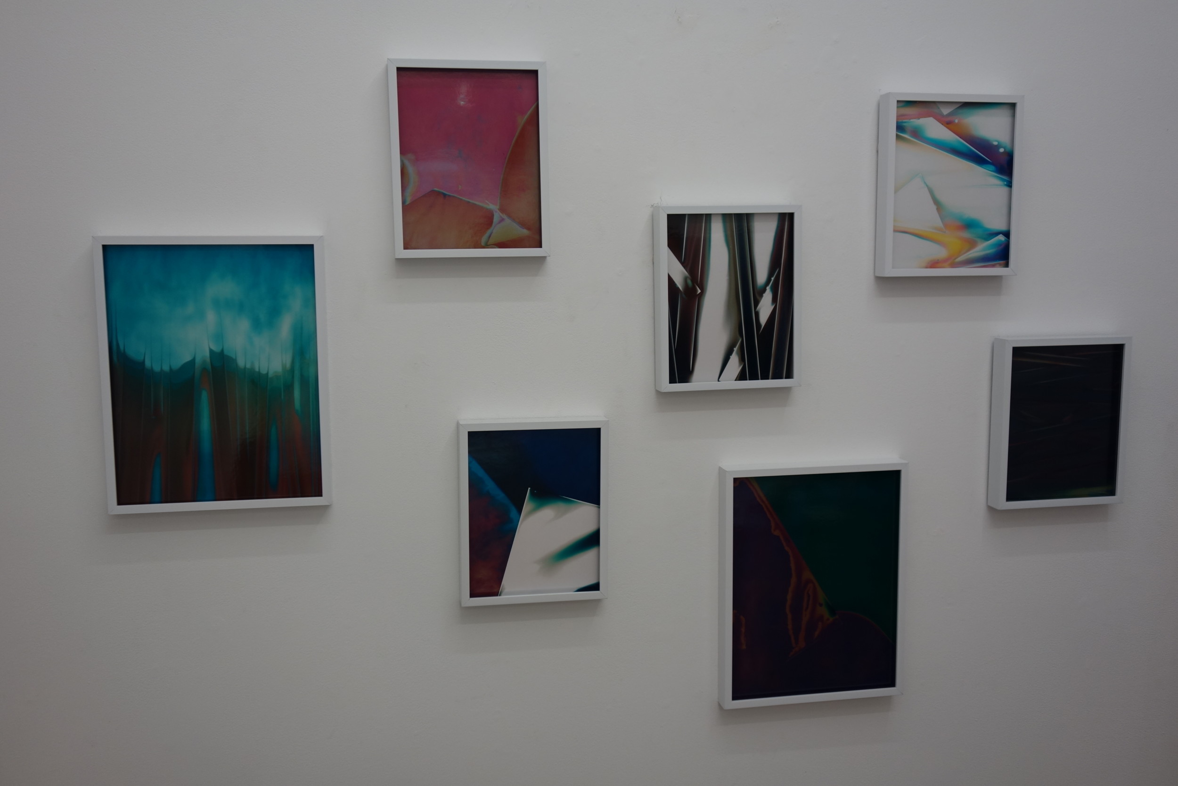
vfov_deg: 38.9
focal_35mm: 34
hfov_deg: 55.8
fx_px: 1113
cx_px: 589
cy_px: 393
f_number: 2.8
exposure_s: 1/60
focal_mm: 12.48
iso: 125
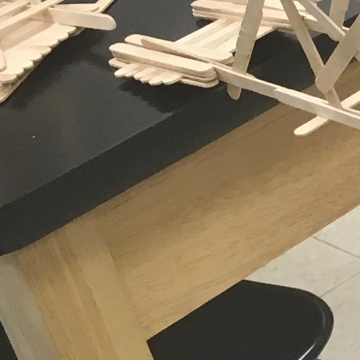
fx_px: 1847
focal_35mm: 157
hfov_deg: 9.3
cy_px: 408
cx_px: 1017
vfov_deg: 11.0
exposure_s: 1/30
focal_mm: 4.15
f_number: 2.2
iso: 32
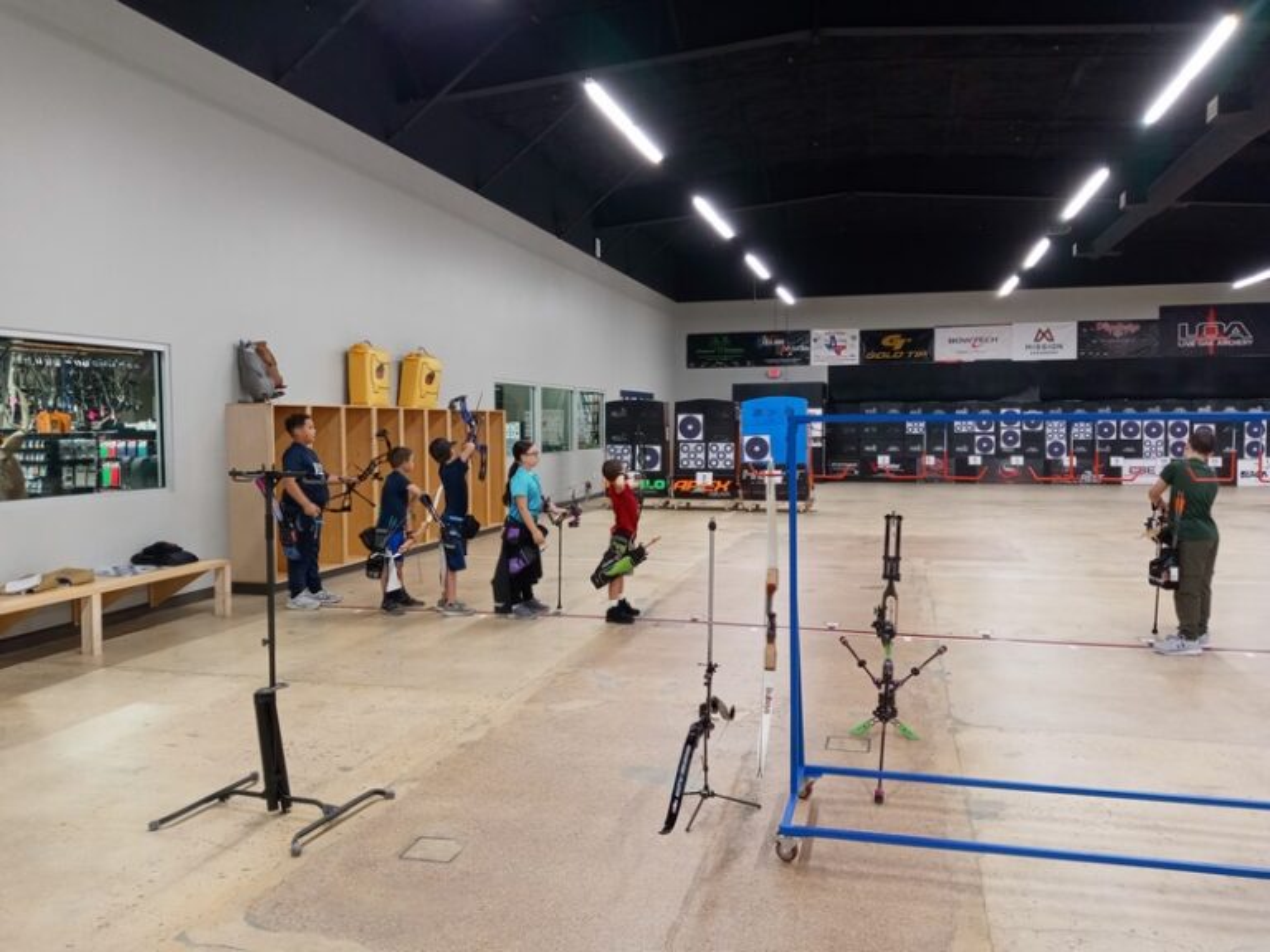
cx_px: 635
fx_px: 1027
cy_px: 476
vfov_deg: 49.7
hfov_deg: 63.4
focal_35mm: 28
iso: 150
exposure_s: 1/30
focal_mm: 3.61
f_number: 1.8
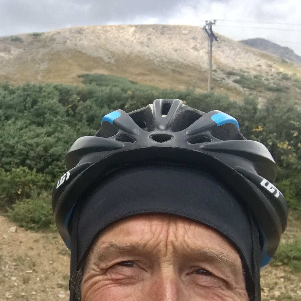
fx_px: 610
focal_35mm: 62
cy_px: 186
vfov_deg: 27.6
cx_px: -23
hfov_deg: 25.8
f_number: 2.2
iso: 25
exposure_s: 1/379
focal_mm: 2.87
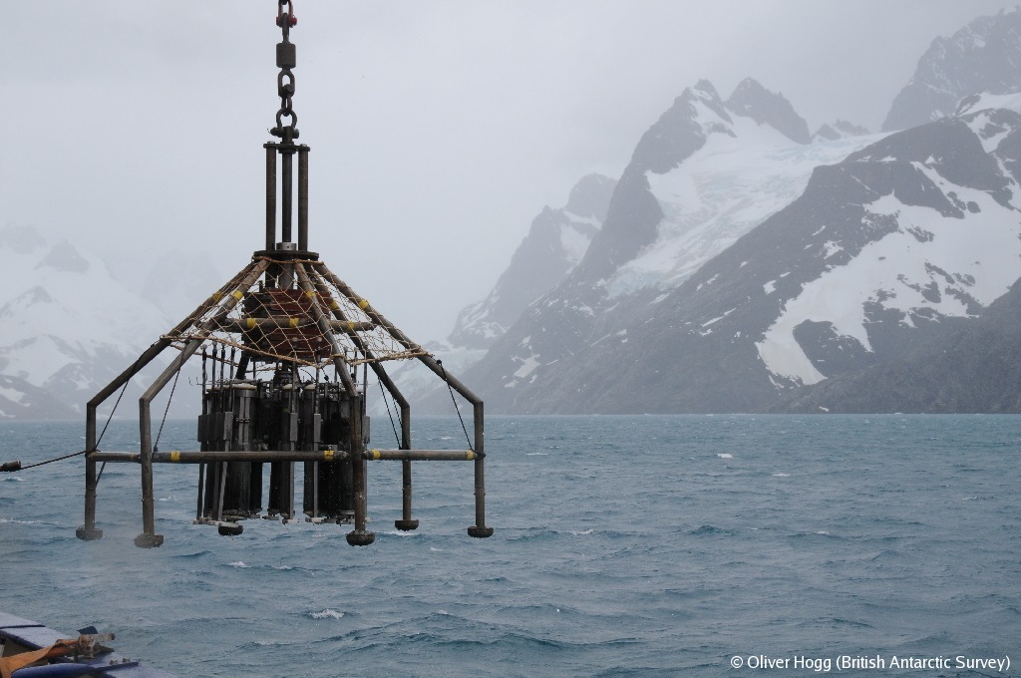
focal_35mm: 66
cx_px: 510
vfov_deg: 20.6
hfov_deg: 30.5
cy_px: 339
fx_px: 1869
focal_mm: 44
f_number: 13
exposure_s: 1/750
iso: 400
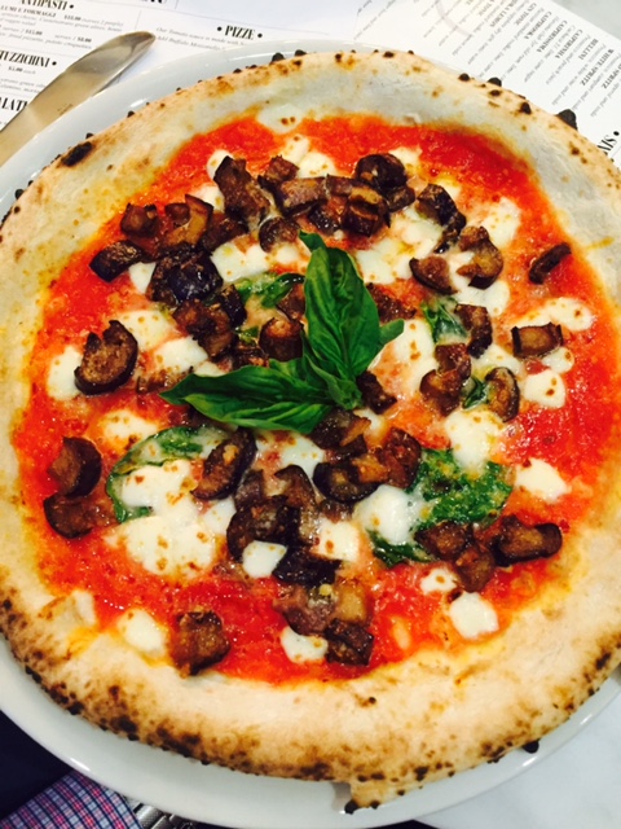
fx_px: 694
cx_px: 310
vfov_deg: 61.7
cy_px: 414
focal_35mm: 29
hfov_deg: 48.2
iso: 250
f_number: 2.2
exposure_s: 1/17
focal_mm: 4.15
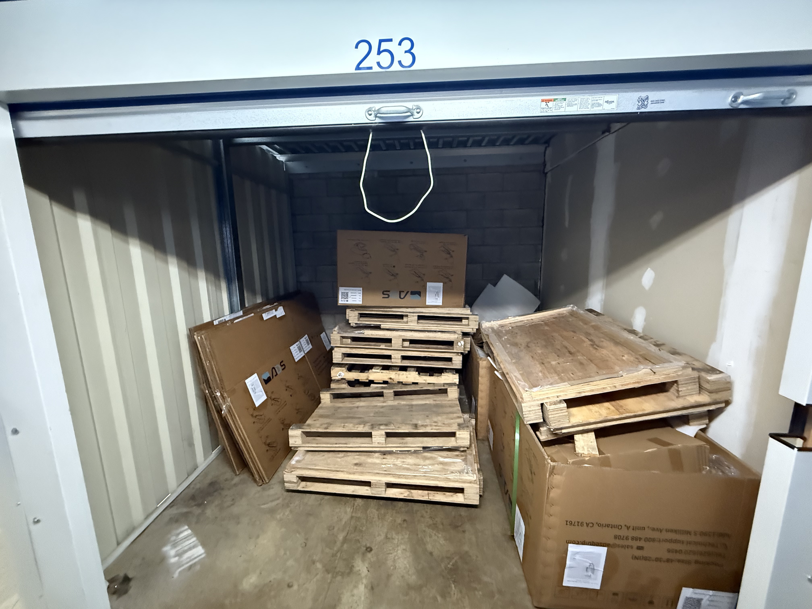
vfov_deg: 85.7
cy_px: 304
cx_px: 406
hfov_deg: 102.1
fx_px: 328
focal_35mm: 14
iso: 1250
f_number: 2.2
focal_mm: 2.22
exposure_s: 1/40
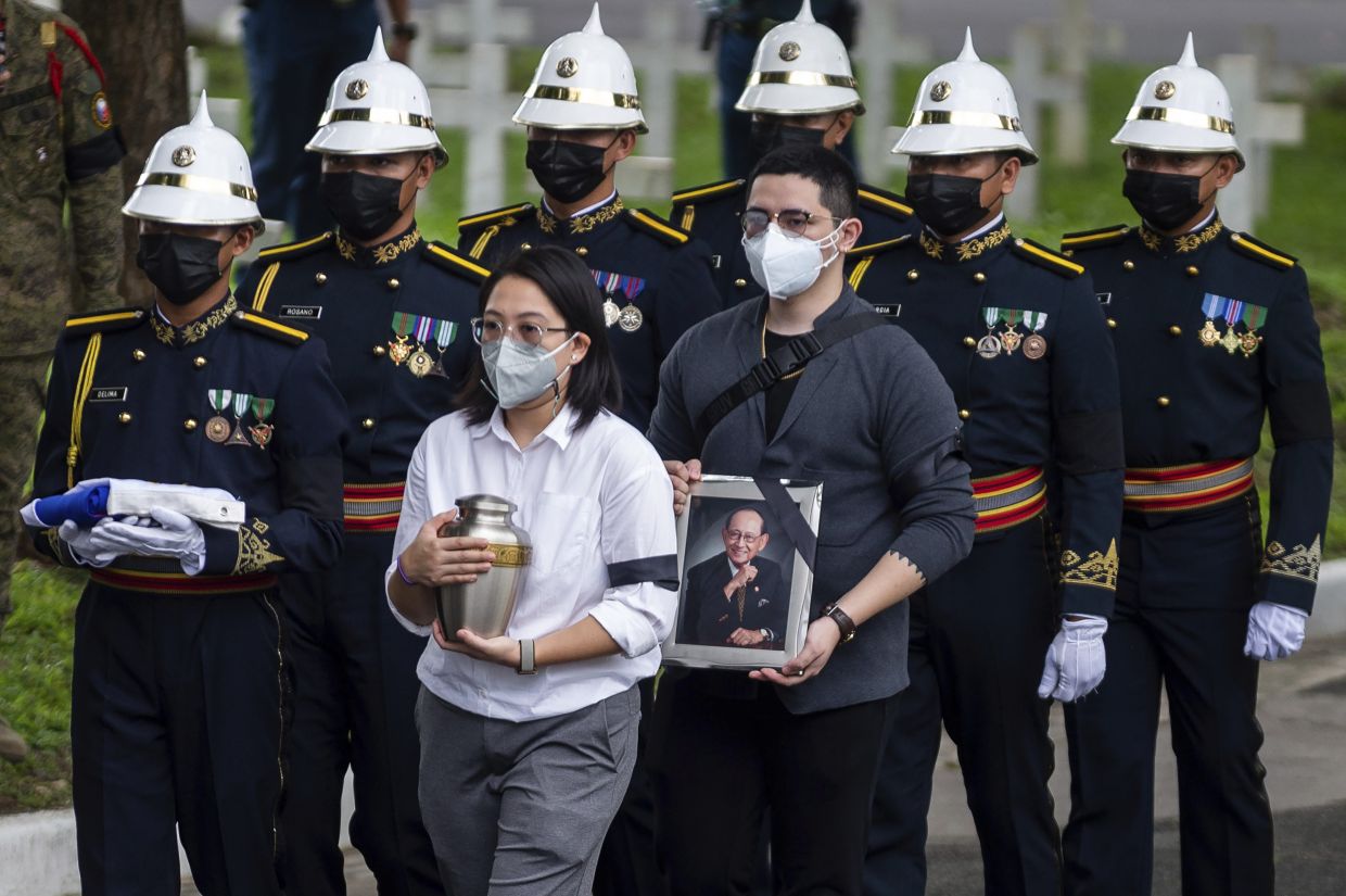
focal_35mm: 200
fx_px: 7473
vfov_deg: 6.9
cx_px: 673
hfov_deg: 10.3
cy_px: 448
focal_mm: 200
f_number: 2.8
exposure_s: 1/640
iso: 500
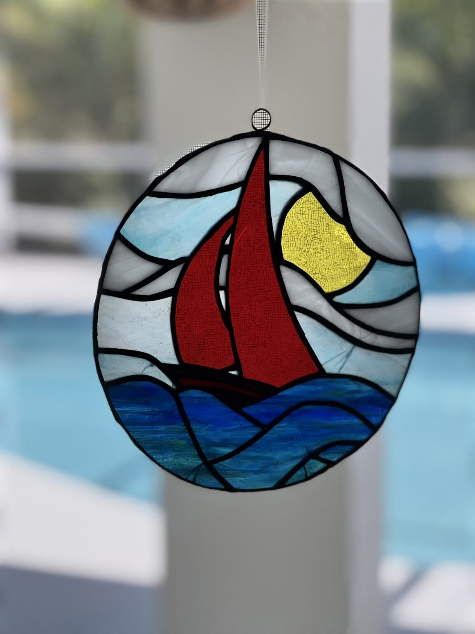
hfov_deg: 19.1
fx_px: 1409
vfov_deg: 25.3
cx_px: 238
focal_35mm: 77
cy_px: 317
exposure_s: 1/120
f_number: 2.8
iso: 64
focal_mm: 9
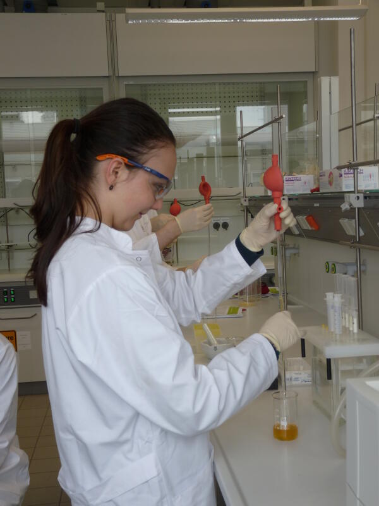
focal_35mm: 49
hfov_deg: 29.7
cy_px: 253
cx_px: 190
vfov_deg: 38.9
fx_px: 715
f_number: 3.2
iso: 100
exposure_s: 1/160
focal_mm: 8.7
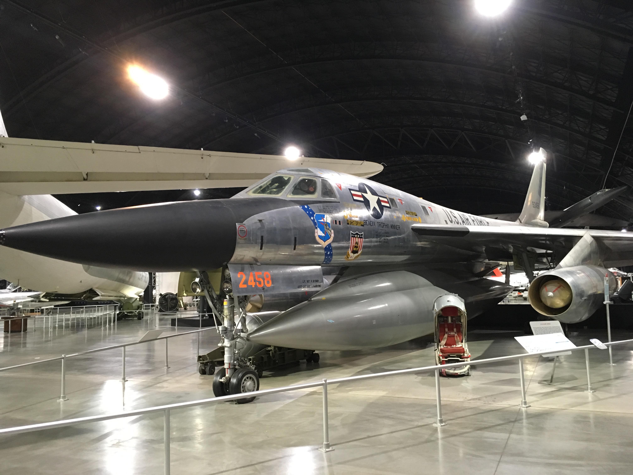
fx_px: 530
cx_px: 316
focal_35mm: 29
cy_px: 238
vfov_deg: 48.2
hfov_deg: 61.7
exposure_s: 1/17
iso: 200
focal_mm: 4.15
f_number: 2.2
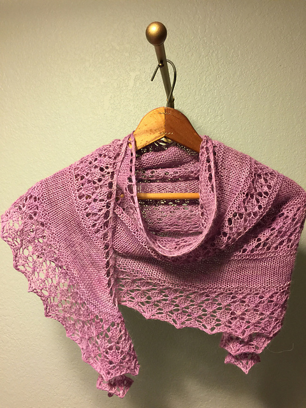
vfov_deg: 61.7
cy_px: 204
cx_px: 153
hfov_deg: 48.2
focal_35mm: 29
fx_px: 342
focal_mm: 4.15
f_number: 2.2
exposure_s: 1/15
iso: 80
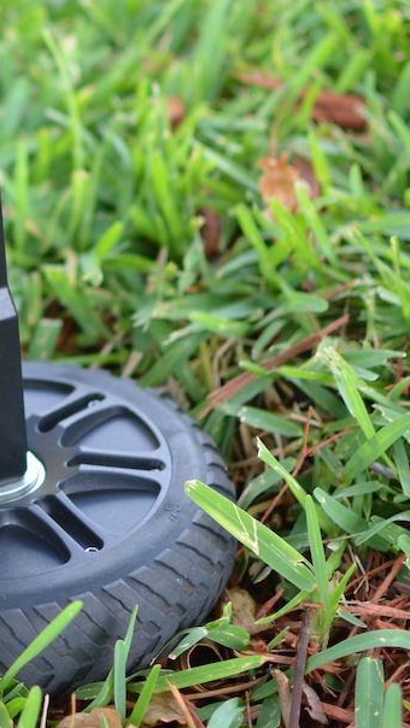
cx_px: -152
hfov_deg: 9.3
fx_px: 2457
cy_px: 192
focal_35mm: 127
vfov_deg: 16.8
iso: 160
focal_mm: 35
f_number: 1.8
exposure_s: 1/400
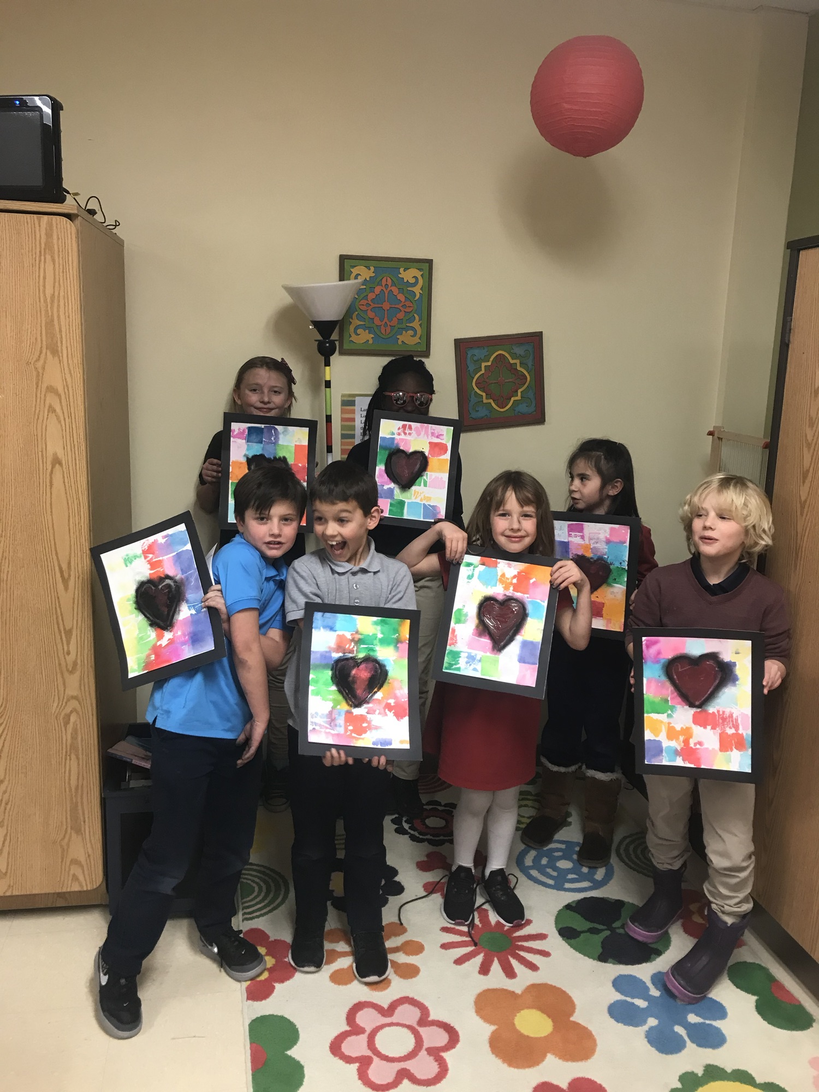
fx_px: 883
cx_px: 410
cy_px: 546
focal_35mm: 28
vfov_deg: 63.4
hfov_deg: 49.7
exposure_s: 1/24
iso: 40
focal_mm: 3.99
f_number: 1.8
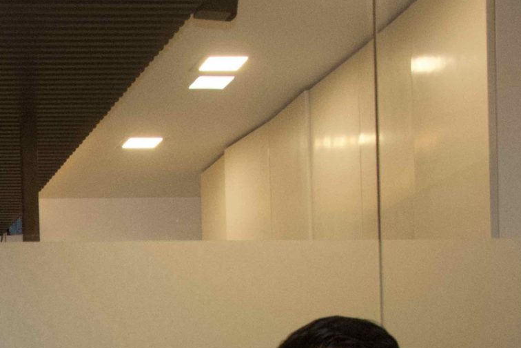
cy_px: 543
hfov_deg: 17.5
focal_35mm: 107
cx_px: -221
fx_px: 1544
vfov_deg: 12.2
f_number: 8
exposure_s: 1/250
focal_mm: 21
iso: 2200
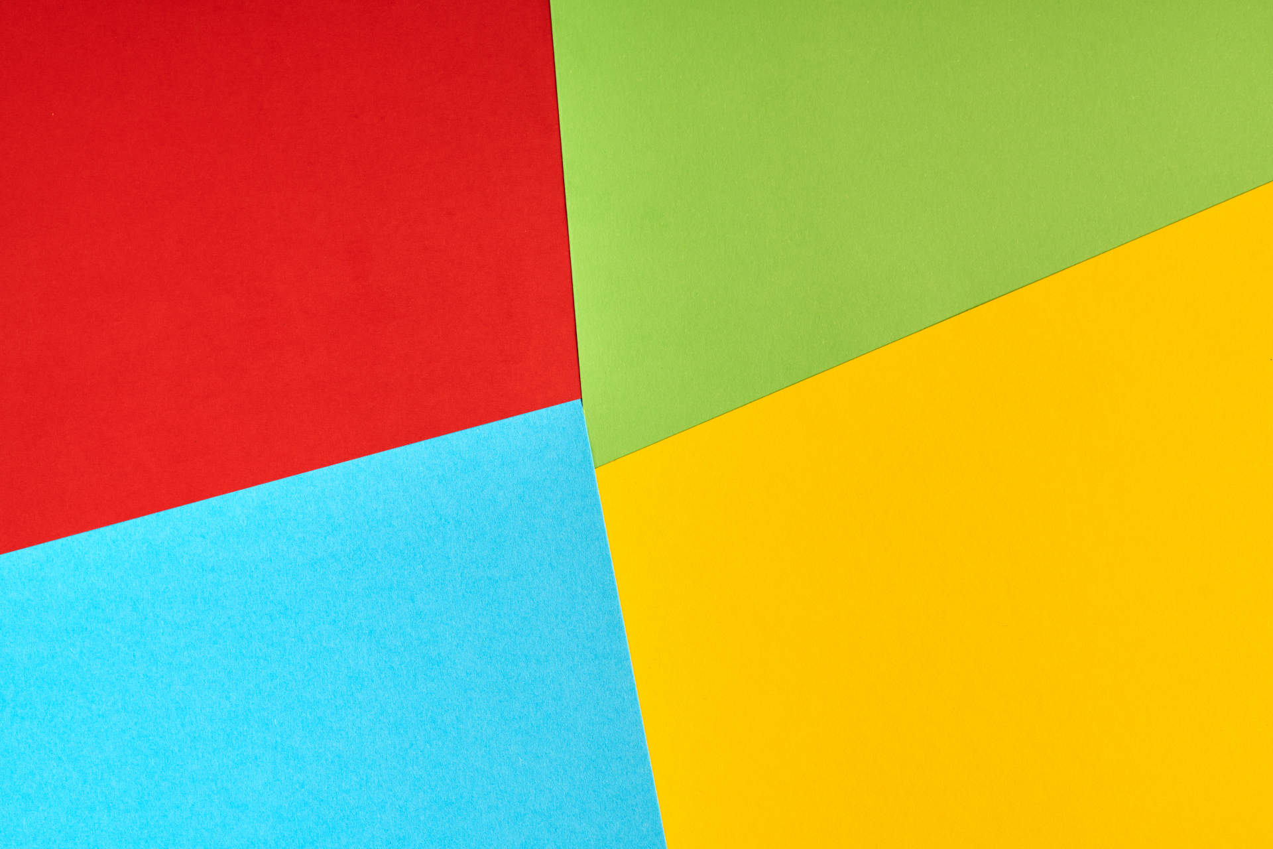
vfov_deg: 27.0
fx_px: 1768
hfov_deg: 39.6
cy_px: 424
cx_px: 636
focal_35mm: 50
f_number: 6.3
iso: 100
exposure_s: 1/160
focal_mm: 50
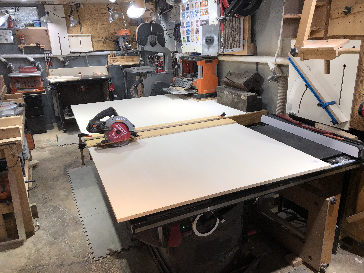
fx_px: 294
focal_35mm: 28
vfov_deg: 49.7
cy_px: 136
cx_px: 182
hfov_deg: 63.4
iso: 50
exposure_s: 1/120
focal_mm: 3.99
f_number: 1.8
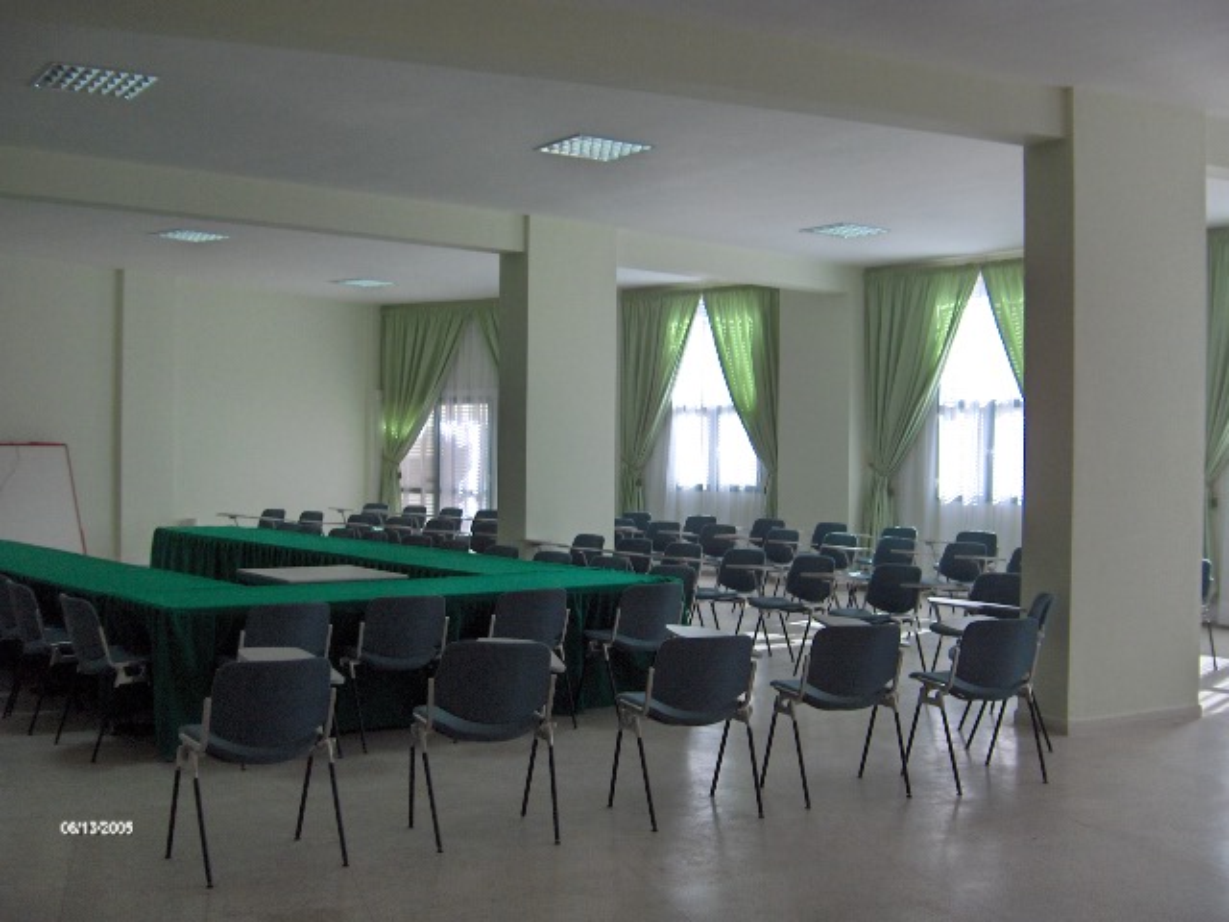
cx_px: 614
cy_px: 461
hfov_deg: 47.9
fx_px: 1385
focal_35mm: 39
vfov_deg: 36.8
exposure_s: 1/79.3
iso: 200
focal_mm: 8
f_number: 2.8
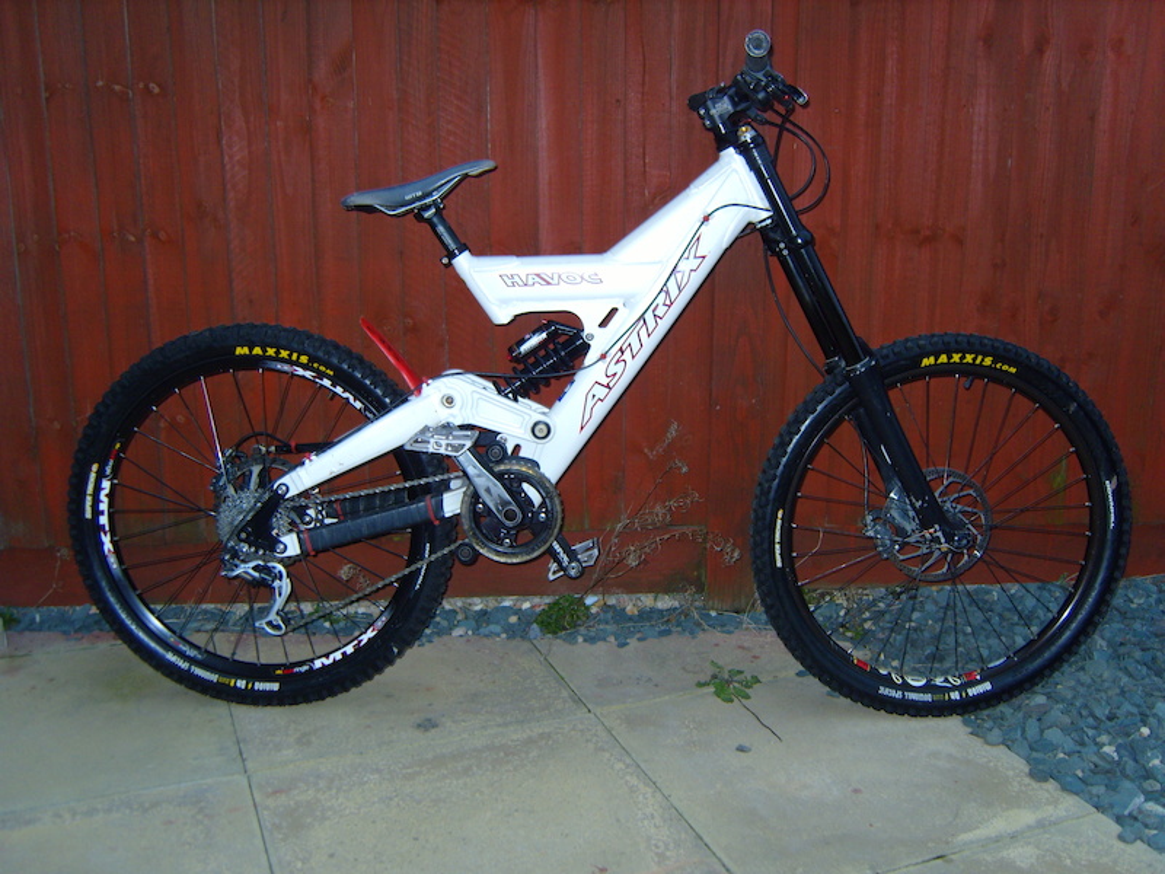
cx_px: 582
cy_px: 437
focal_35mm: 35
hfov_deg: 52.6
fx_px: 1178
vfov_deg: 40.7
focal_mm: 7.4
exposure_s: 1/30
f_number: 2.8
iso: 100
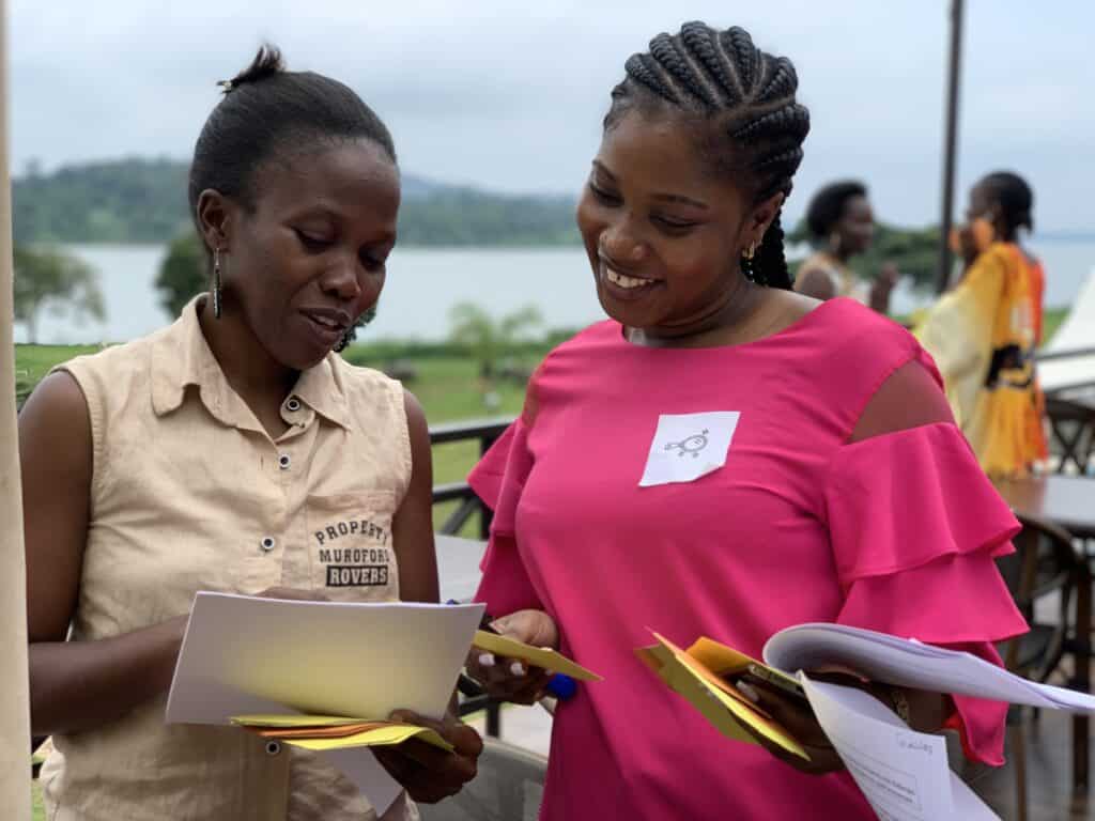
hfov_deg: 36.8
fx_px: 1645
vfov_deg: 28.0
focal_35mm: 52
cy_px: 410
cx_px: 548
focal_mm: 6
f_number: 2.4
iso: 16
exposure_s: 1/187
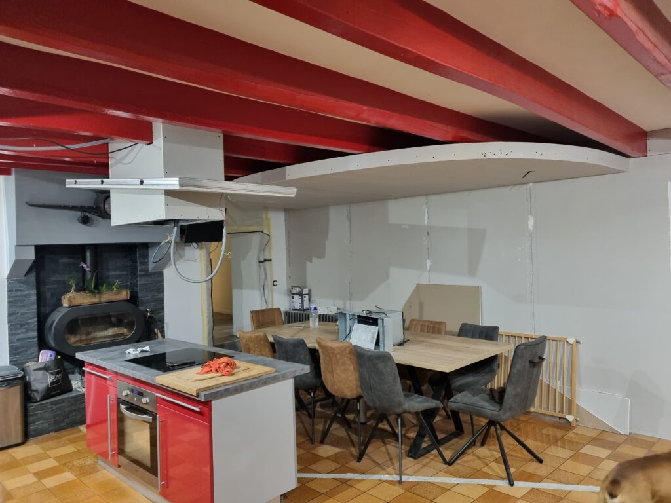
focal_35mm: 26
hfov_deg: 67.3
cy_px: 252
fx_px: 504
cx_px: 336
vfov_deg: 53.1
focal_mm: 5.4
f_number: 1.8
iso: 640
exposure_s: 1/33
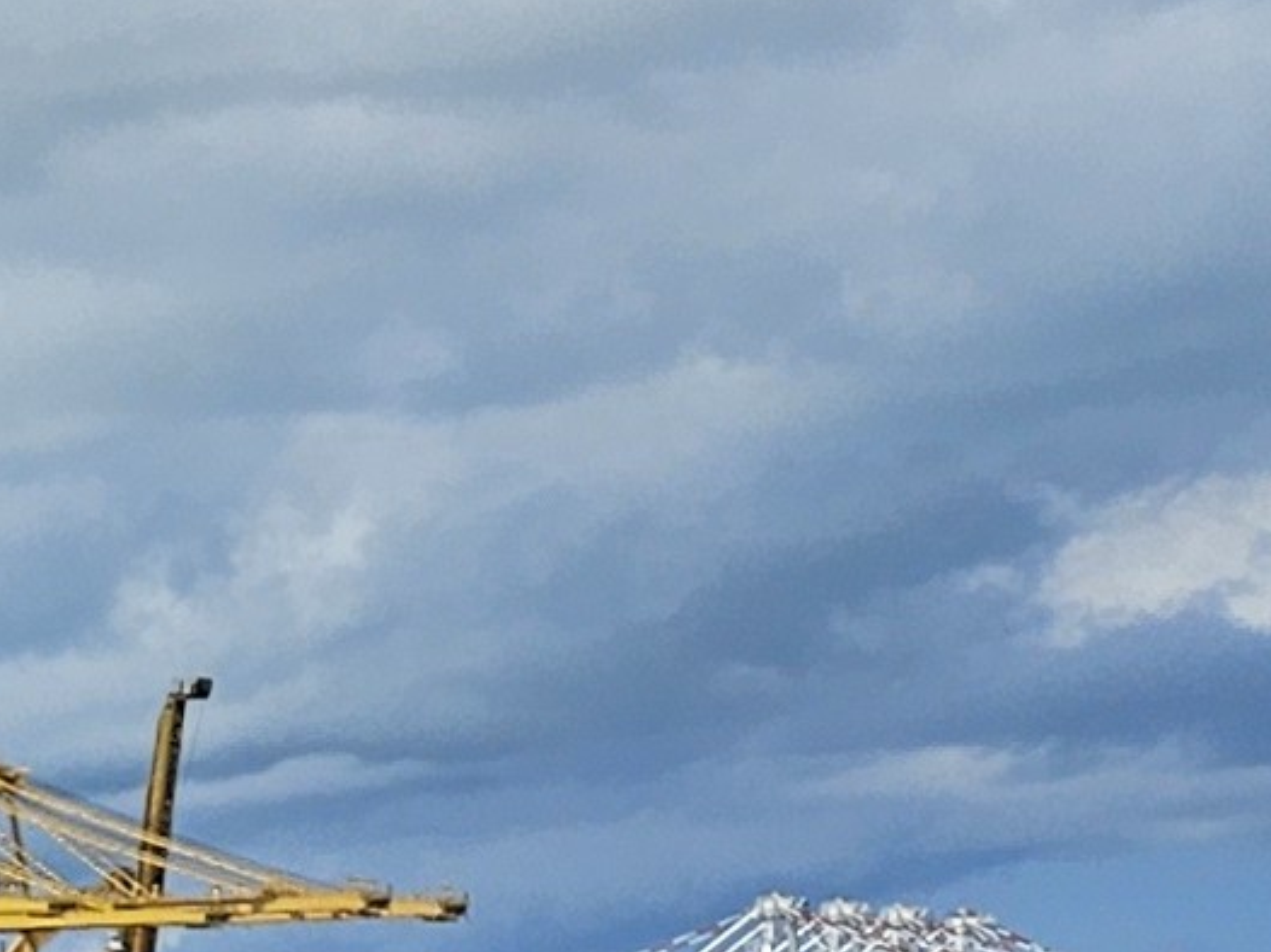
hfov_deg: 8.1
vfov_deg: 8.4
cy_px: 1215
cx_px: -3443
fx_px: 6423
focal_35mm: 175
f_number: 1.8
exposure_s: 1/3717
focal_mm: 5.4
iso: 25
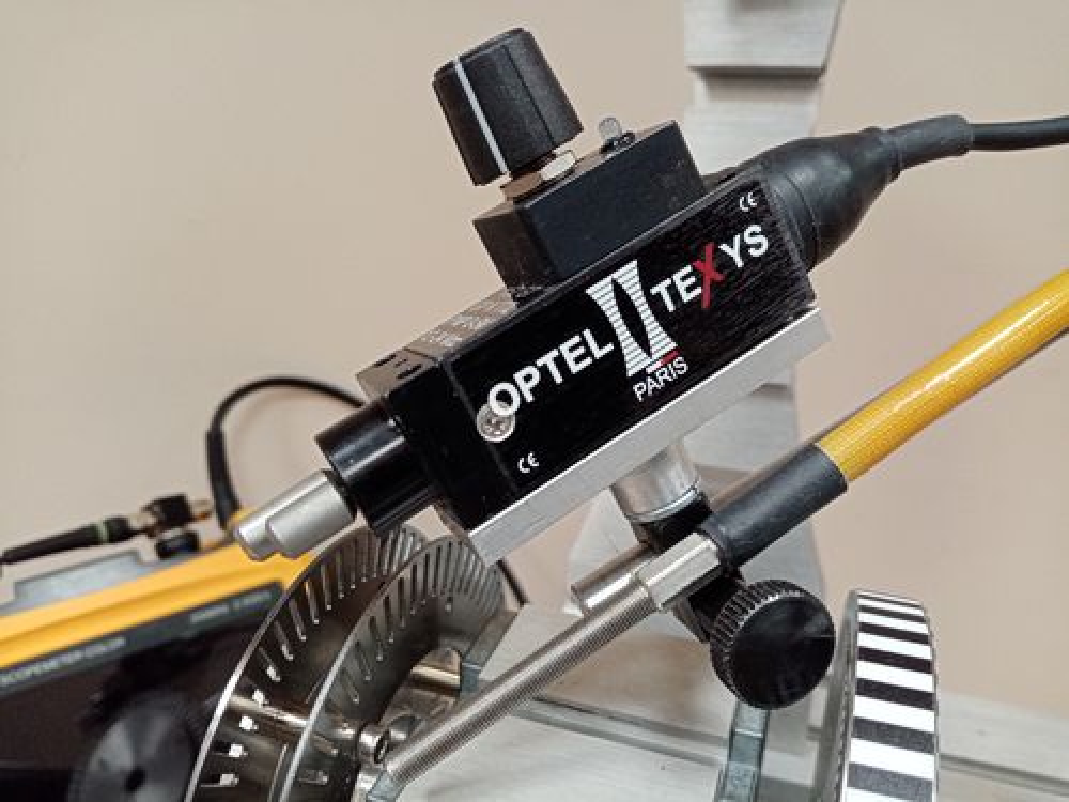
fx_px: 803
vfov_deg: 53.1
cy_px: 401
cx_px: 534
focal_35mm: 26
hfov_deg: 67.3
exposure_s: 1/33.3
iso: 204
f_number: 1.8
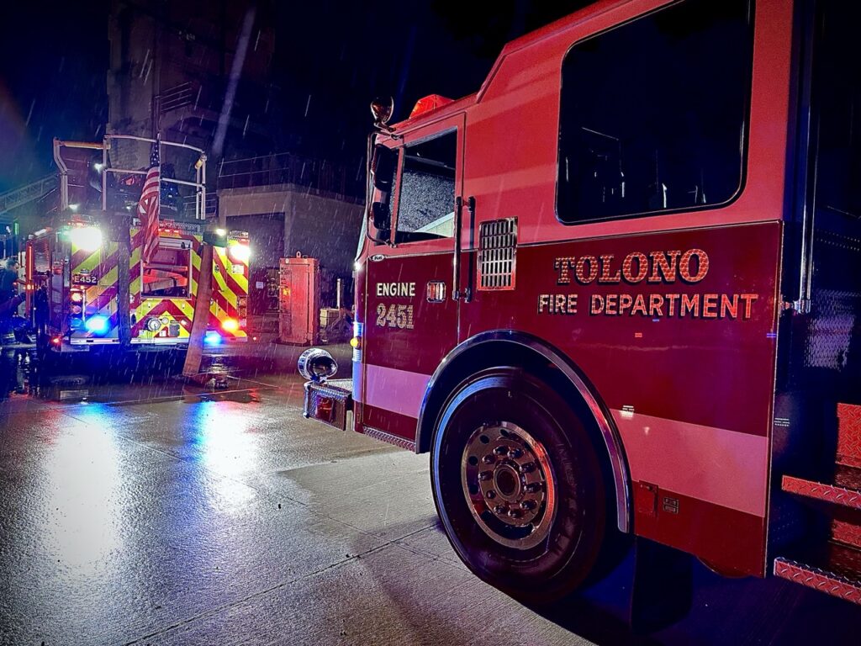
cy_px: 323
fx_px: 597
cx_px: 430
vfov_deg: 56.8
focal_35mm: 24
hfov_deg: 71.6
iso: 500
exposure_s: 1/59
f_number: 1.78
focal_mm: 6.86
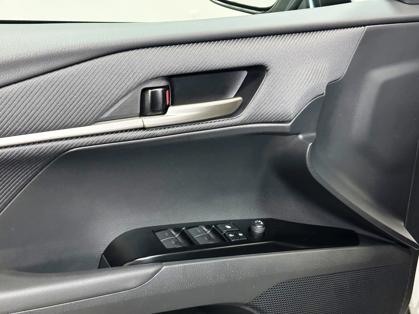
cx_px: 210
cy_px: 157
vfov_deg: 30.3
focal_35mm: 48
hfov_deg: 39.7
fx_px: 581
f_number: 1.78
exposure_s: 1/30
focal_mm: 6.86
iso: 640
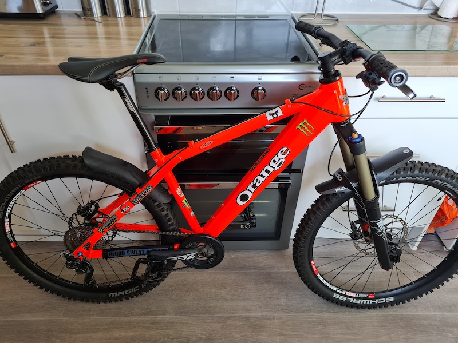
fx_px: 344
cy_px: 172
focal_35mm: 26
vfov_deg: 53.1
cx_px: 229
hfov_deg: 67.3
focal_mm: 5.4
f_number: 1.8
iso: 160
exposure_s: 1/100
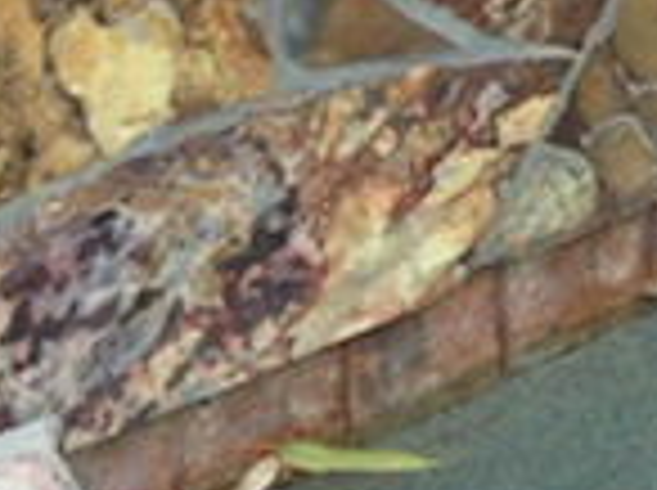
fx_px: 3430
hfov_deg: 10.3
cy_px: -791
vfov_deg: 7.5
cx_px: 1192
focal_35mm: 181
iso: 64
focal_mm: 4.12
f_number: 2.4
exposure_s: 1/20
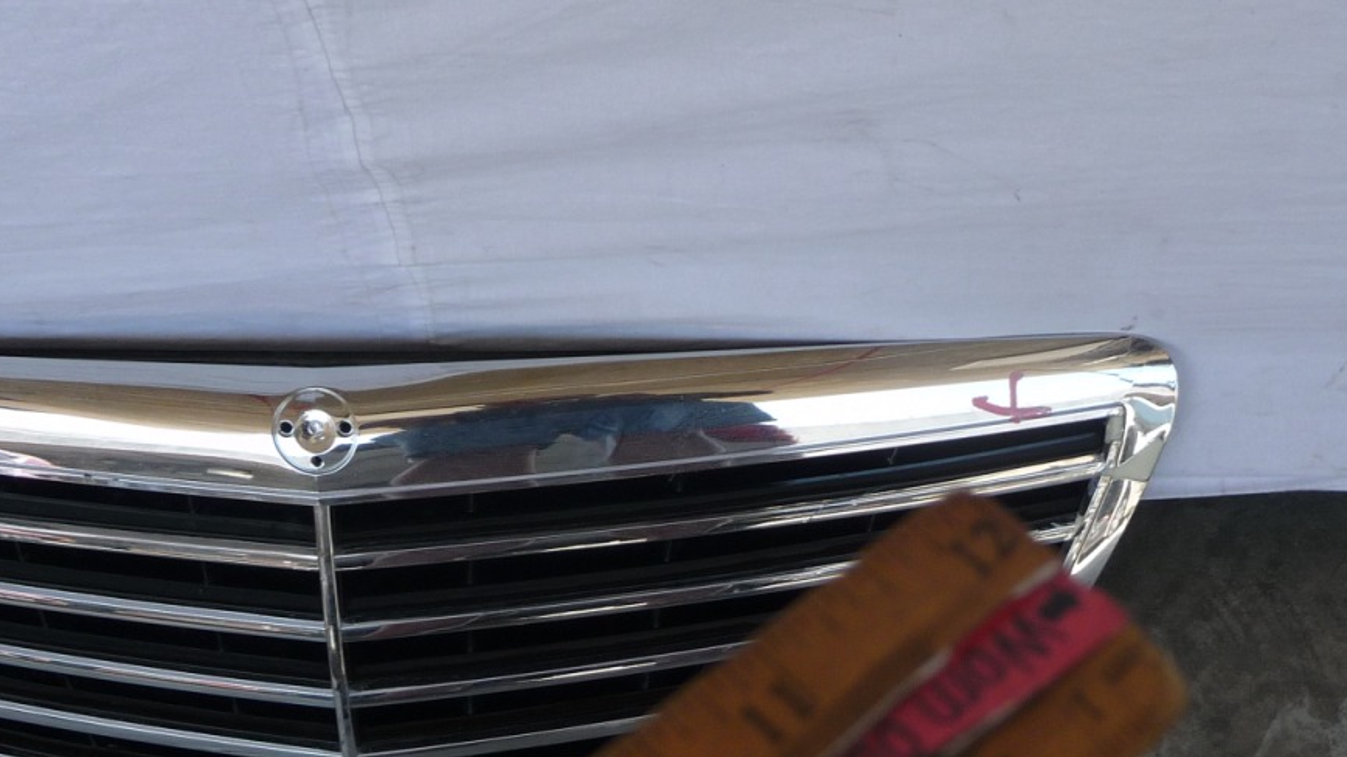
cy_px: 468
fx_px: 2250
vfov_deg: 19.1
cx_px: 672
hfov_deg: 33.3
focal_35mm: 63
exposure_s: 1/125
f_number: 3.7
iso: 100
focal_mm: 6
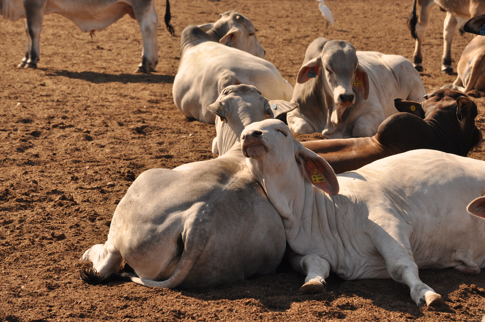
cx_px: 242
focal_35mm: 180
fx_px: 2422
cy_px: 161
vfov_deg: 7.6
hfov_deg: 11.4
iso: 400
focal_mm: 120
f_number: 9
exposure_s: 1/1250
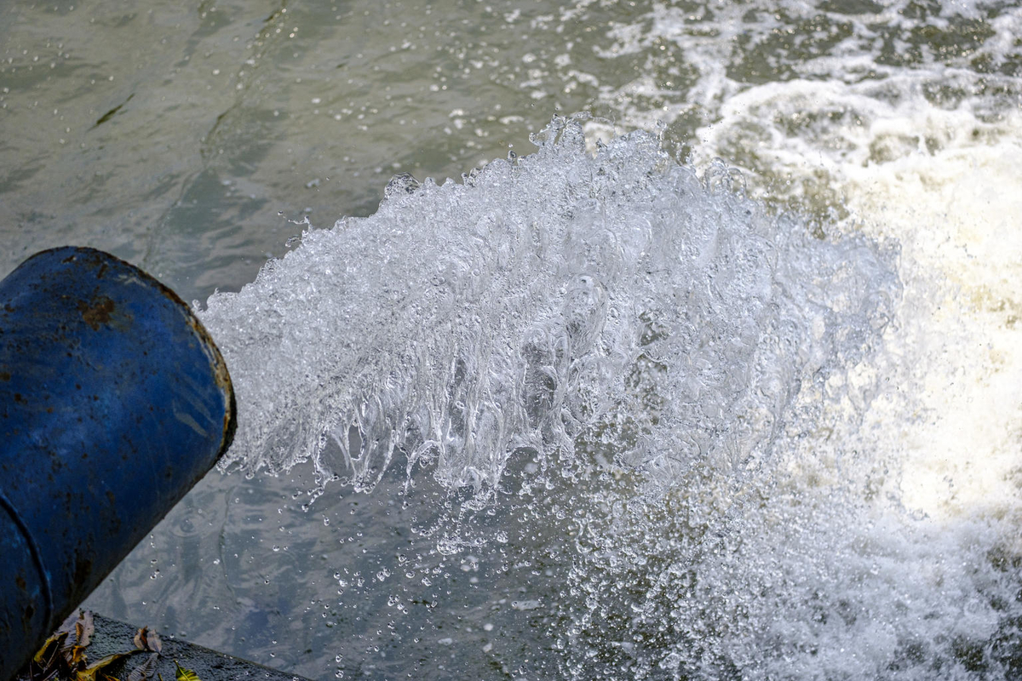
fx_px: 2867
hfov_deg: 20.2
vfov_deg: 13.6
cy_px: 340
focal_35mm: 101
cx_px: 511
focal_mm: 67.1
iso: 500
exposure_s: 1/4000
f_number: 3.6
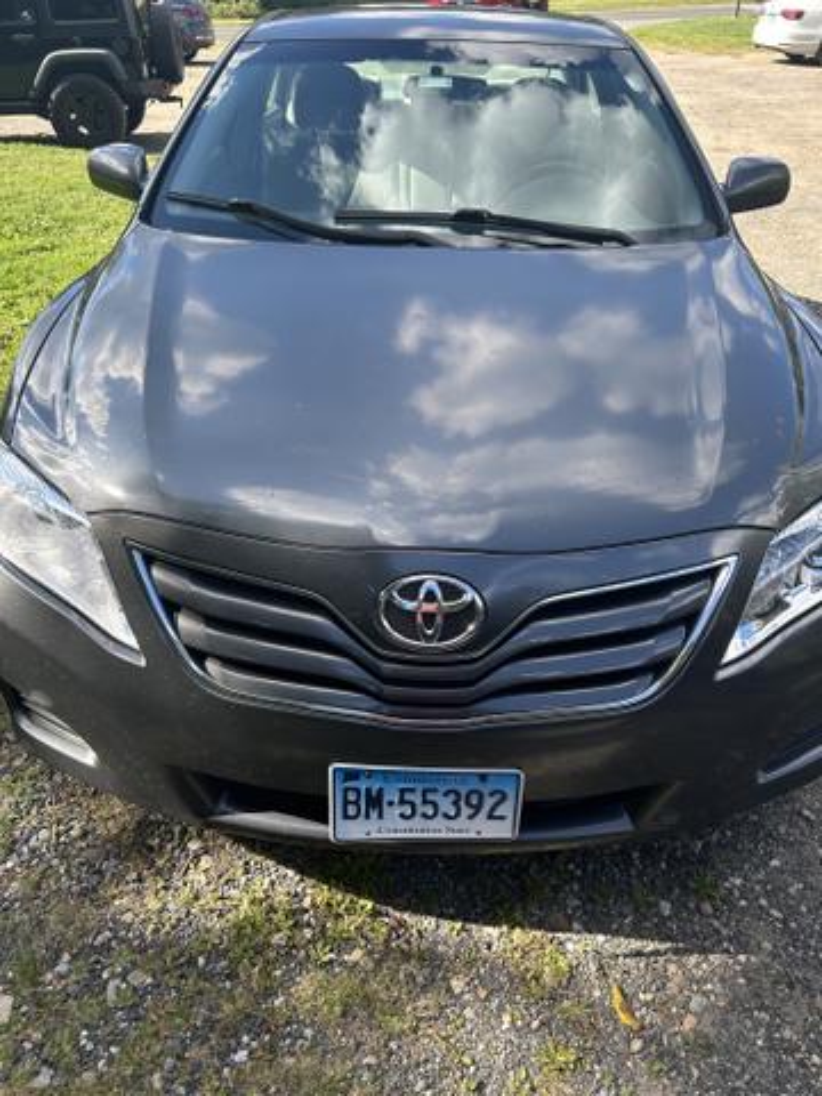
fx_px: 823
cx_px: 411
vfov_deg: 67.3
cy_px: 548
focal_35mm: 26
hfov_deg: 53.1
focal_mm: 5.7
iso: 50
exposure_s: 1/786
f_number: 1.5
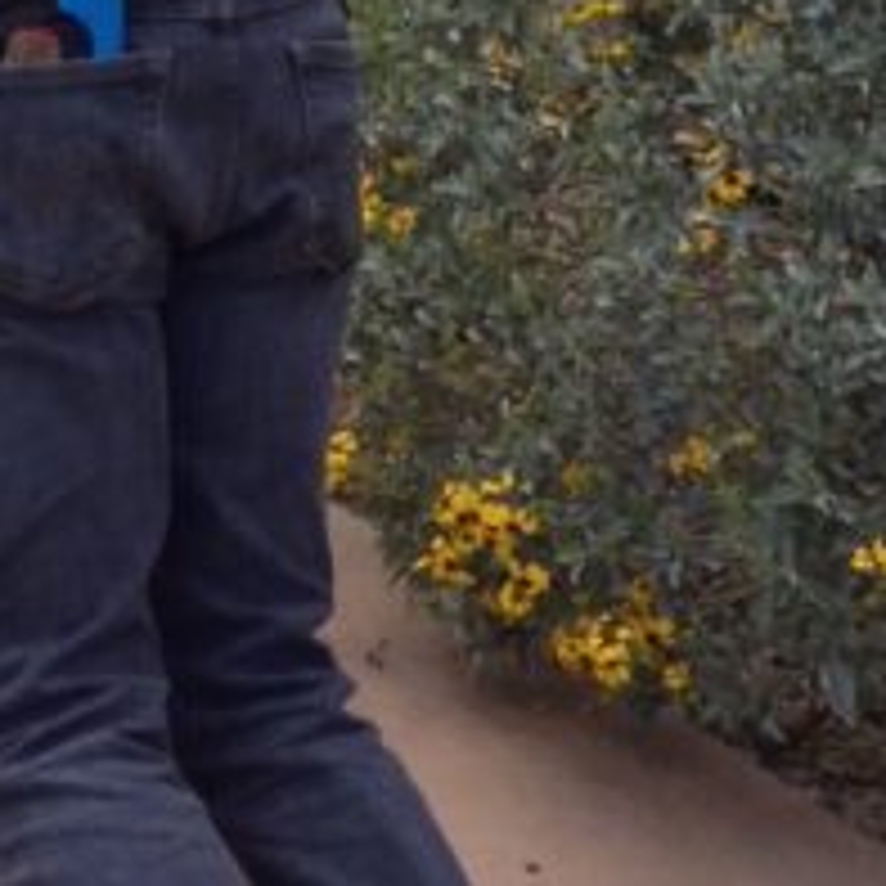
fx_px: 4662
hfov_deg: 10.4
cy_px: -405
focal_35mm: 161
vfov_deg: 10.5
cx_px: -517
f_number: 2.4
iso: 50
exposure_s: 1/600
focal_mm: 4.28
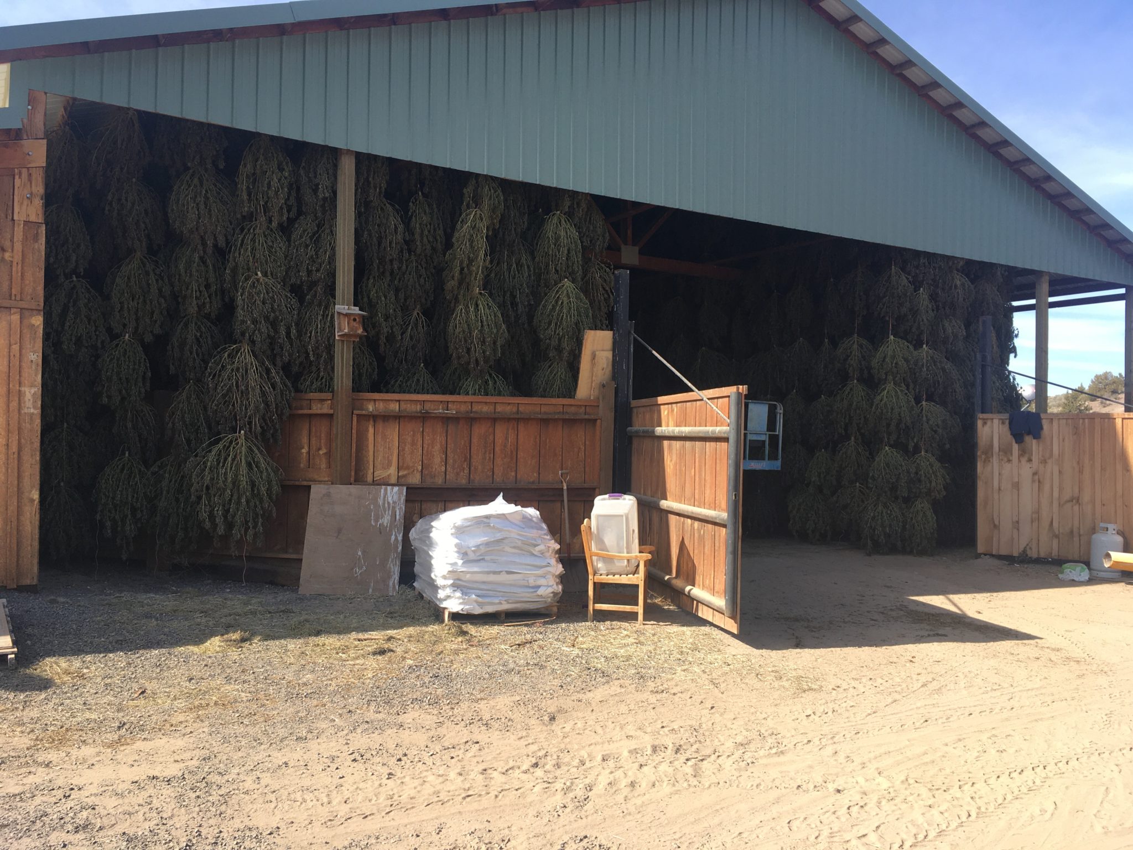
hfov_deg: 61.7
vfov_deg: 48.2
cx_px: 566
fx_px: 949
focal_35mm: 29
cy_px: 425
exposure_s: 1/591
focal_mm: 4.15
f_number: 2.2
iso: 25
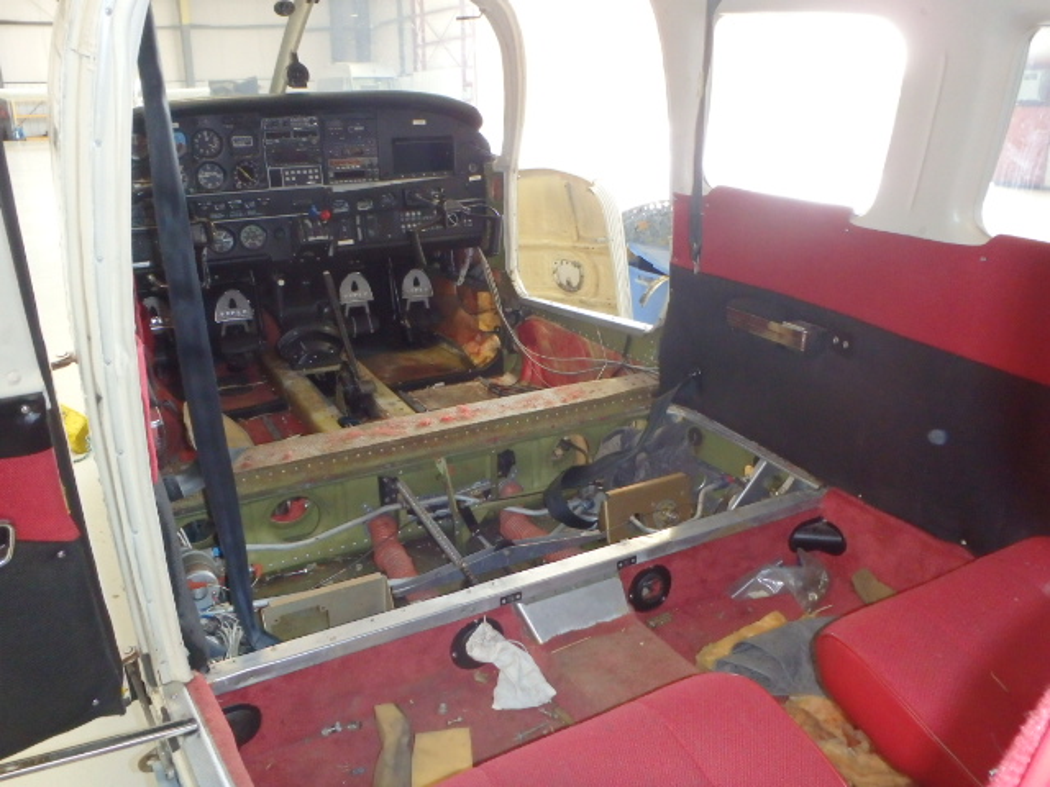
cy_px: 394
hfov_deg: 63.4
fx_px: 849
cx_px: 525
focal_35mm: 28
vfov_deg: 49.7
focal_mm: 5
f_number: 3.9
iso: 800
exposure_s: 1/20
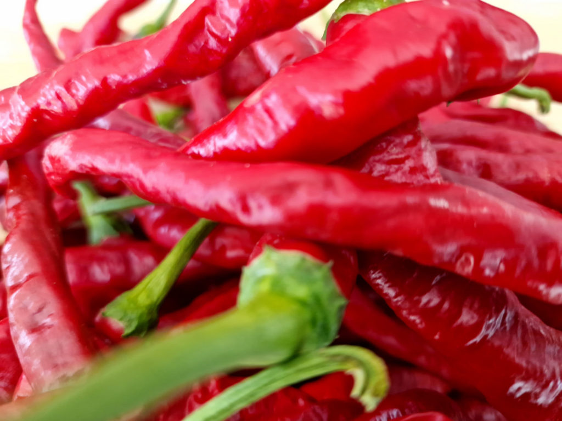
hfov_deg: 73.9
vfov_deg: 58.9
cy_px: 210
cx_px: 281
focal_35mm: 23
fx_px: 373
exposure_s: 1/60
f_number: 1.8
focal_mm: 6.4
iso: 64
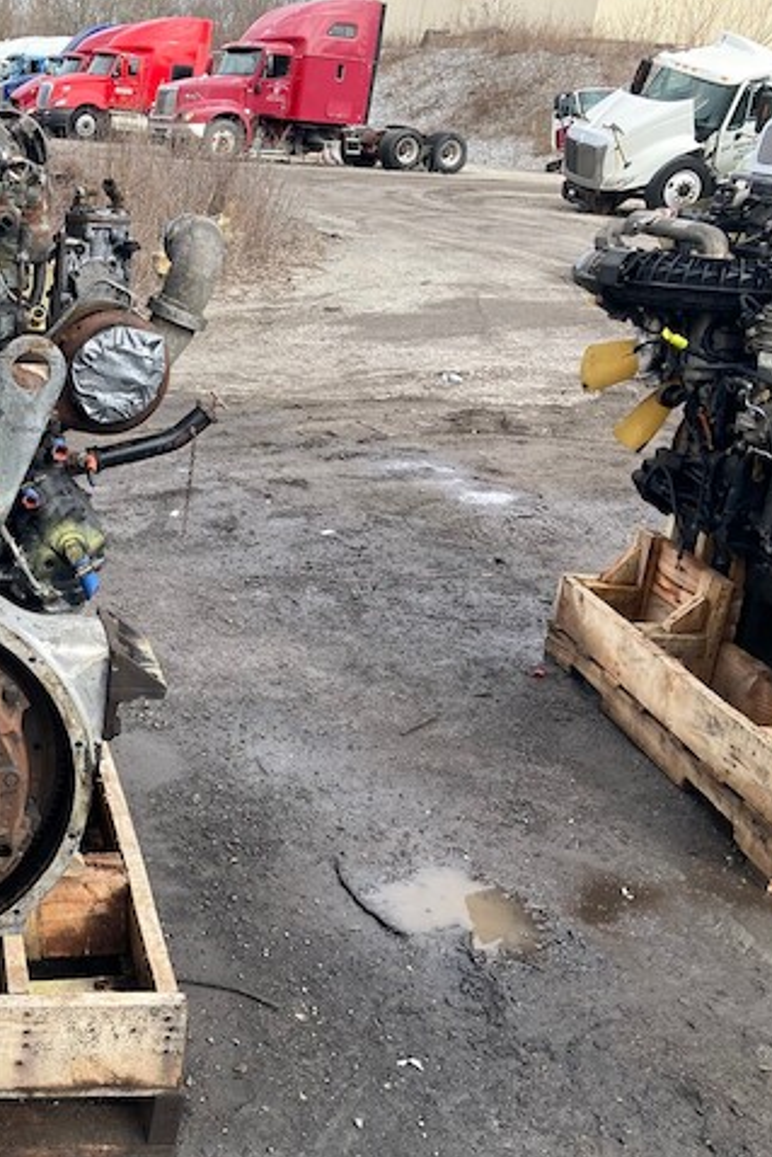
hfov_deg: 32.0
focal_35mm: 39
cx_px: 34
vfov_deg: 49.5
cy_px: 578
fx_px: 1253
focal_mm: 3.99
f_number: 1.8
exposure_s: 1/558
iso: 20
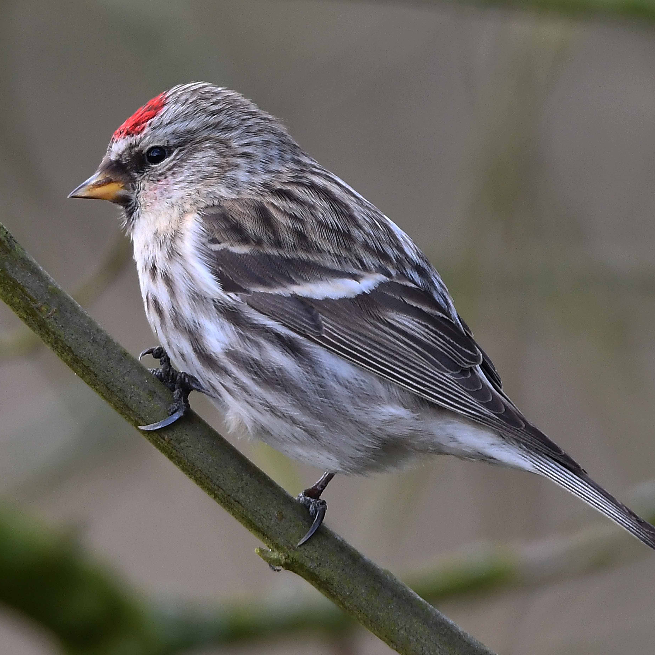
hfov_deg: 1.5
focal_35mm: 1148
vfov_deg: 1.5
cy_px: 328
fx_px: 24576
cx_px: 303
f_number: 7.1
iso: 640
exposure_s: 1/125
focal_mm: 600
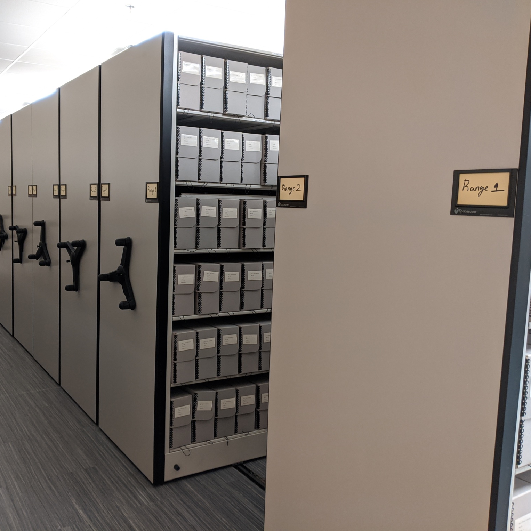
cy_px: 264
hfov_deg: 50.5
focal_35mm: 32
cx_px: 196
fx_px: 555
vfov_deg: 51.1
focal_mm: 4.44
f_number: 1.8
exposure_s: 1/24
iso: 166
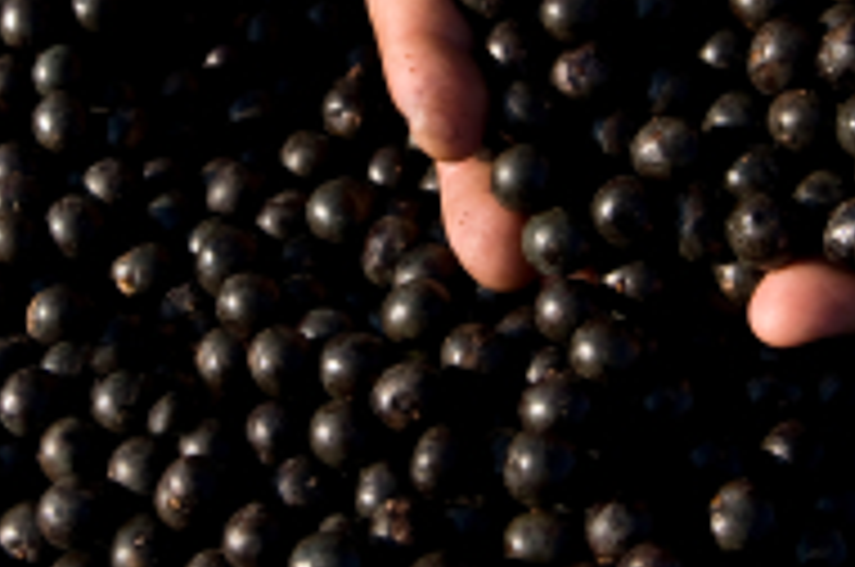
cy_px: 22
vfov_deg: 13.0
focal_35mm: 104
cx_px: 392
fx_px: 2469
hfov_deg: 19.6
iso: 100
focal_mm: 31
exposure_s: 1/500
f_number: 5.6
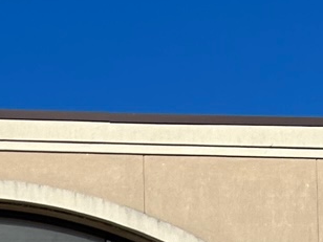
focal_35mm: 170
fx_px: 1586
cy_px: 779
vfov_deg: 7.5
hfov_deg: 11.4
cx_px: -59
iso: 50
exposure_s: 1/6211
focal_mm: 5.7
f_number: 1.5
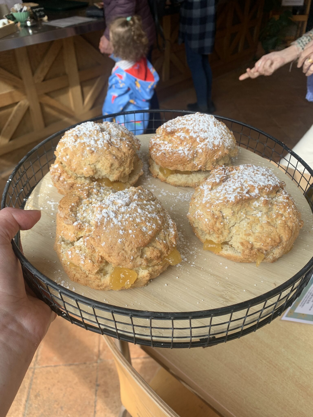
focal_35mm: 26
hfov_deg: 53.1
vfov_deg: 67.3
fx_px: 313
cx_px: 156
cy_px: 208
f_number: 1.8
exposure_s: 1/223
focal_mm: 4.25
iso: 25
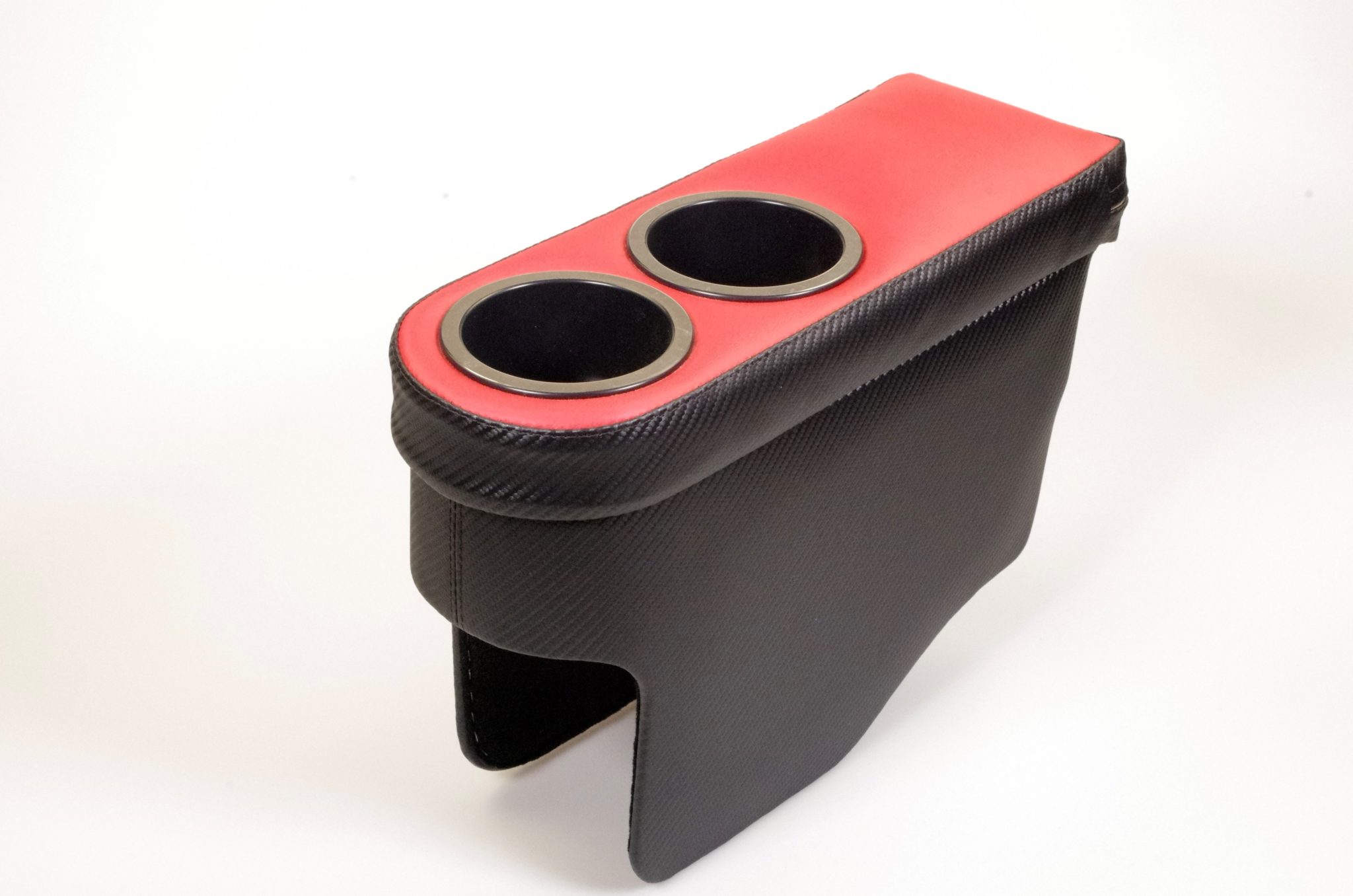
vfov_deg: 23.1
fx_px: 2194
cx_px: 676
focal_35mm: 58
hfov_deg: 34.3
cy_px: 448
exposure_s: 1/50
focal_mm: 39
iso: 6400
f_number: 14
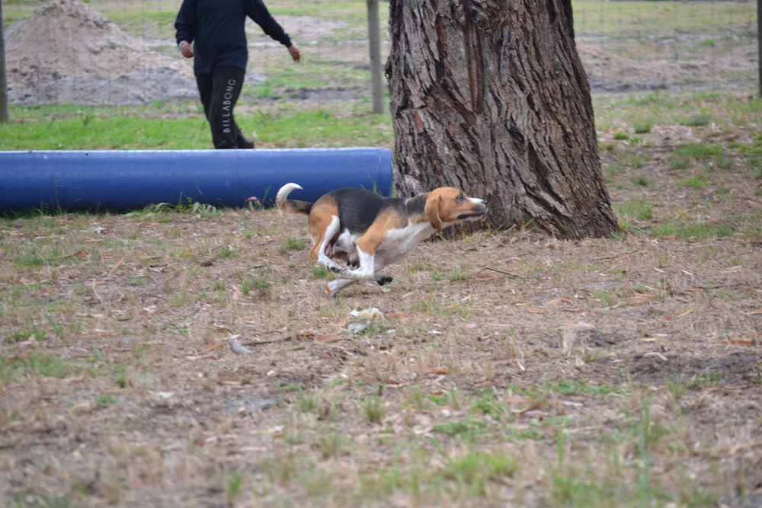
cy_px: 254
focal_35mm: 158
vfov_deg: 8.7
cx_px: 381
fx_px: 3334
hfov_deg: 13.0
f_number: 4.5
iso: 400
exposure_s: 1/640
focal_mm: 105
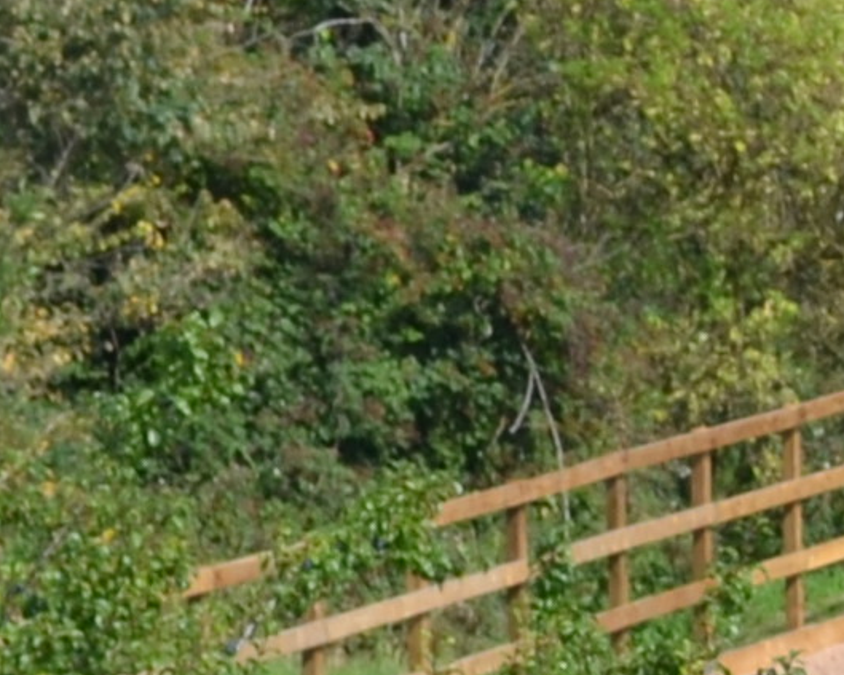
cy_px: 290
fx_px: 12862
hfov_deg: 3.7
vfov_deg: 3.0
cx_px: 2511
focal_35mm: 515
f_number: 7.1
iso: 100
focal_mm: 42
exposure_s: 1/250
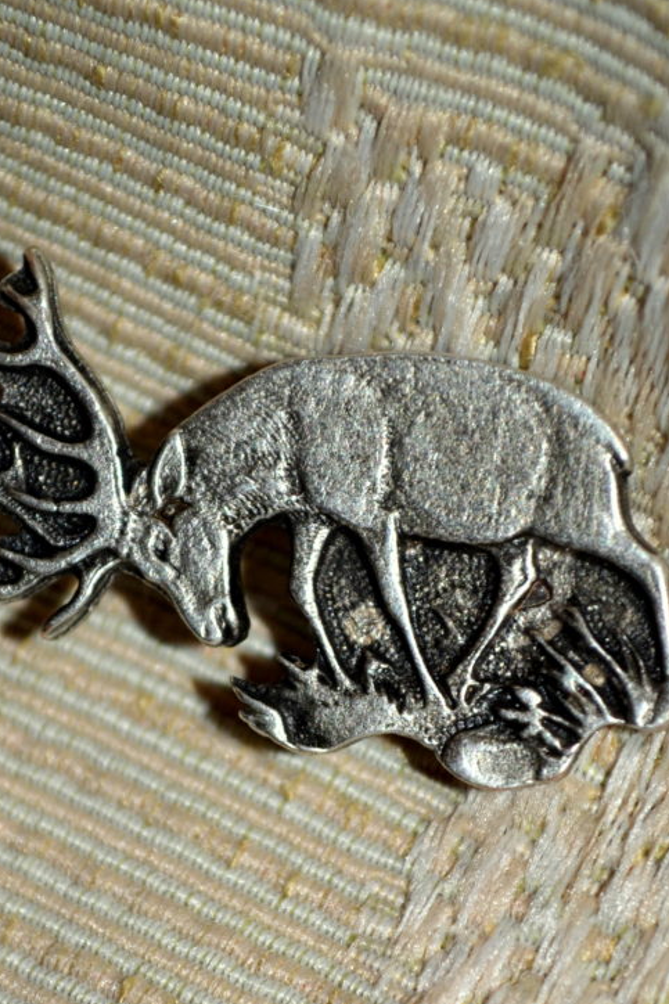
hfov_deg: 10.6
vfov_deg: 15.8
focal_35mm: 130
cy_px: 695
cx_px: 339
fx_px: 3619
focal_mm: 55
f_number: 5.6
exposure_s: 1/60
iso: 250
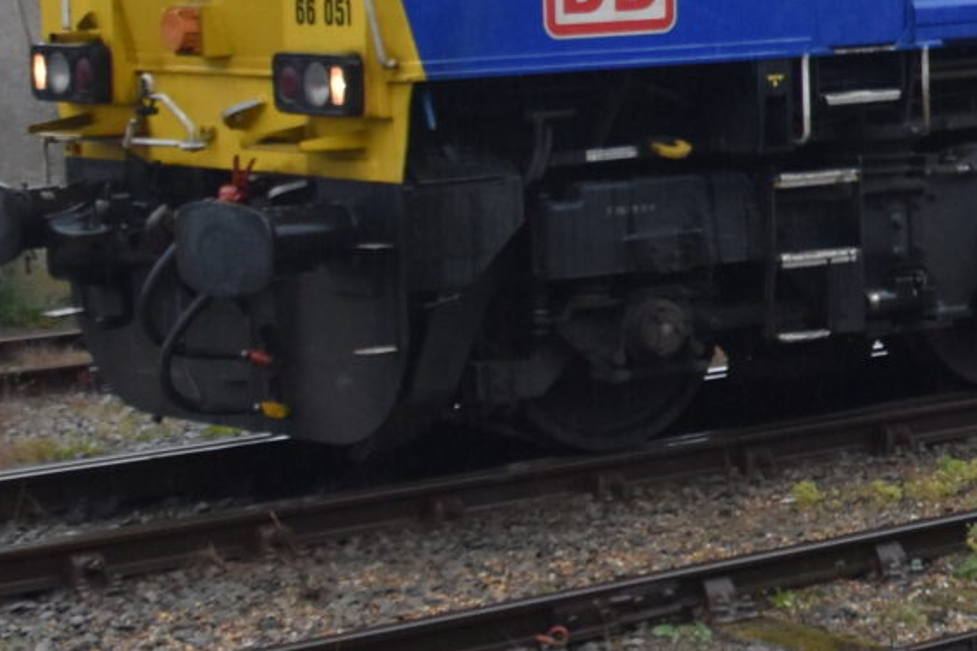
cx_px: 1882
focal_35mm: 122
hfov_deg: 14.3
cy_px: -133
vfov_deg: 11.0
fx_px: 3311
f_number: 3.5
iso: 800
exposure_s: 1/250
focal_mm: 18
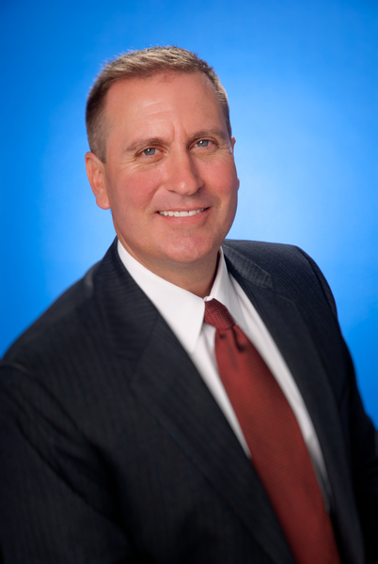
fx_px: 1648
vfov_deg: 19.4
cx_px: 189
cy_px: 282
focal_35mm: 105
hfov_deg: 13.1
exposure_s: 1/160
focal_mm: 70
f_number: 8
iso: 200
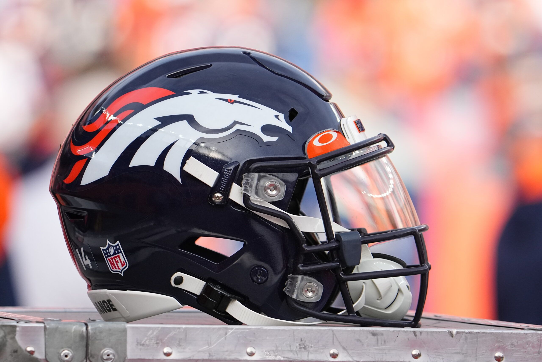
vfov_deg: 2.6
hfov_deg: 3.9
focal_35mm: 529
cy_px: 181
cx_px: 271
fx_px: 7964
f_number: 6.3
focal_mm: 353
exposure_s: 1/1600
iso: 1000
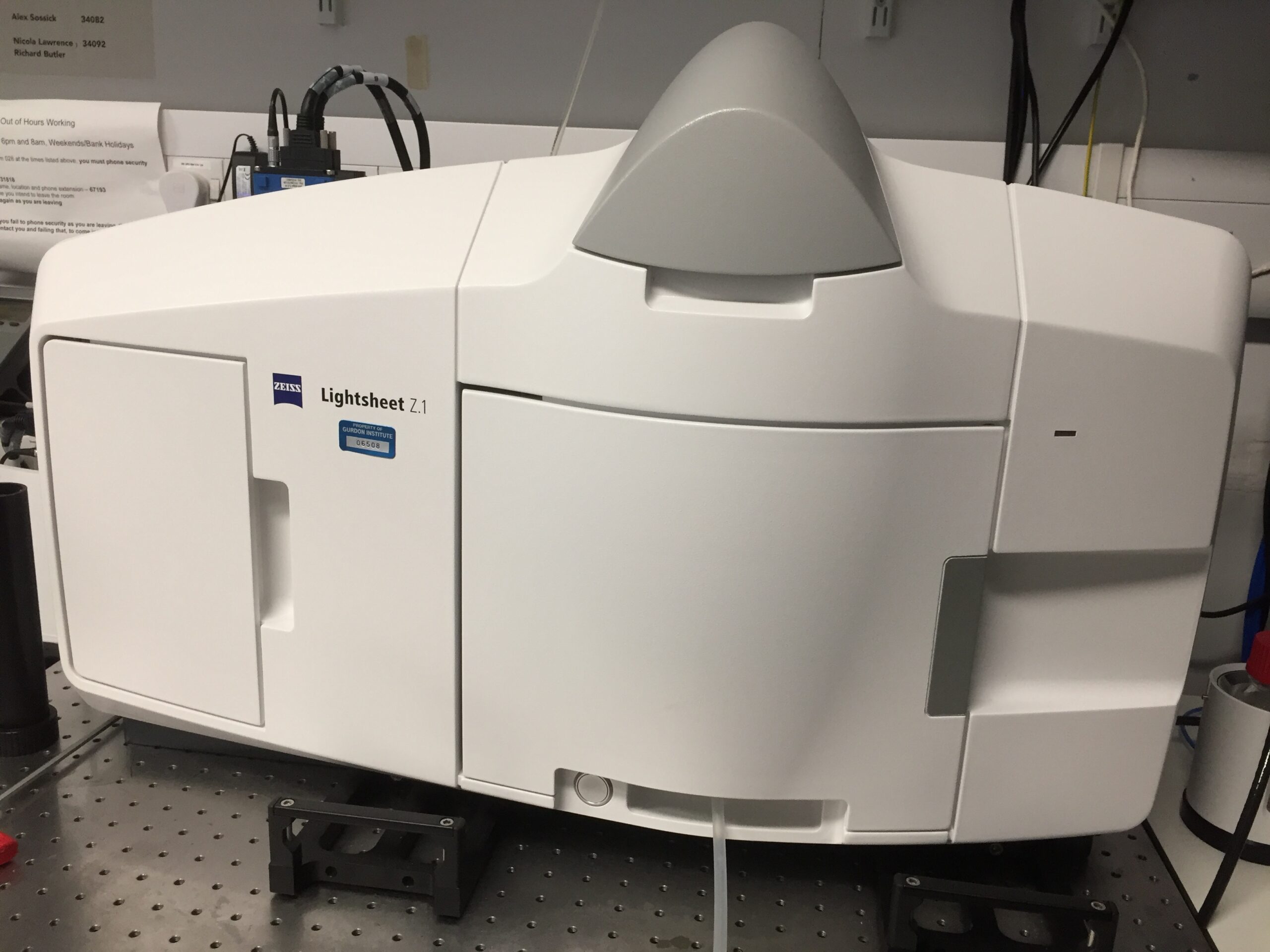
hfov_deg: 61.7
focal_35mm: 29
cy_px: 476
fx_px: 1064
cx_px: 635
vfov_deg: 48.2
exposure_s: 1/33
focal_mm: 4.15
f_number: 2.2
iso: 125
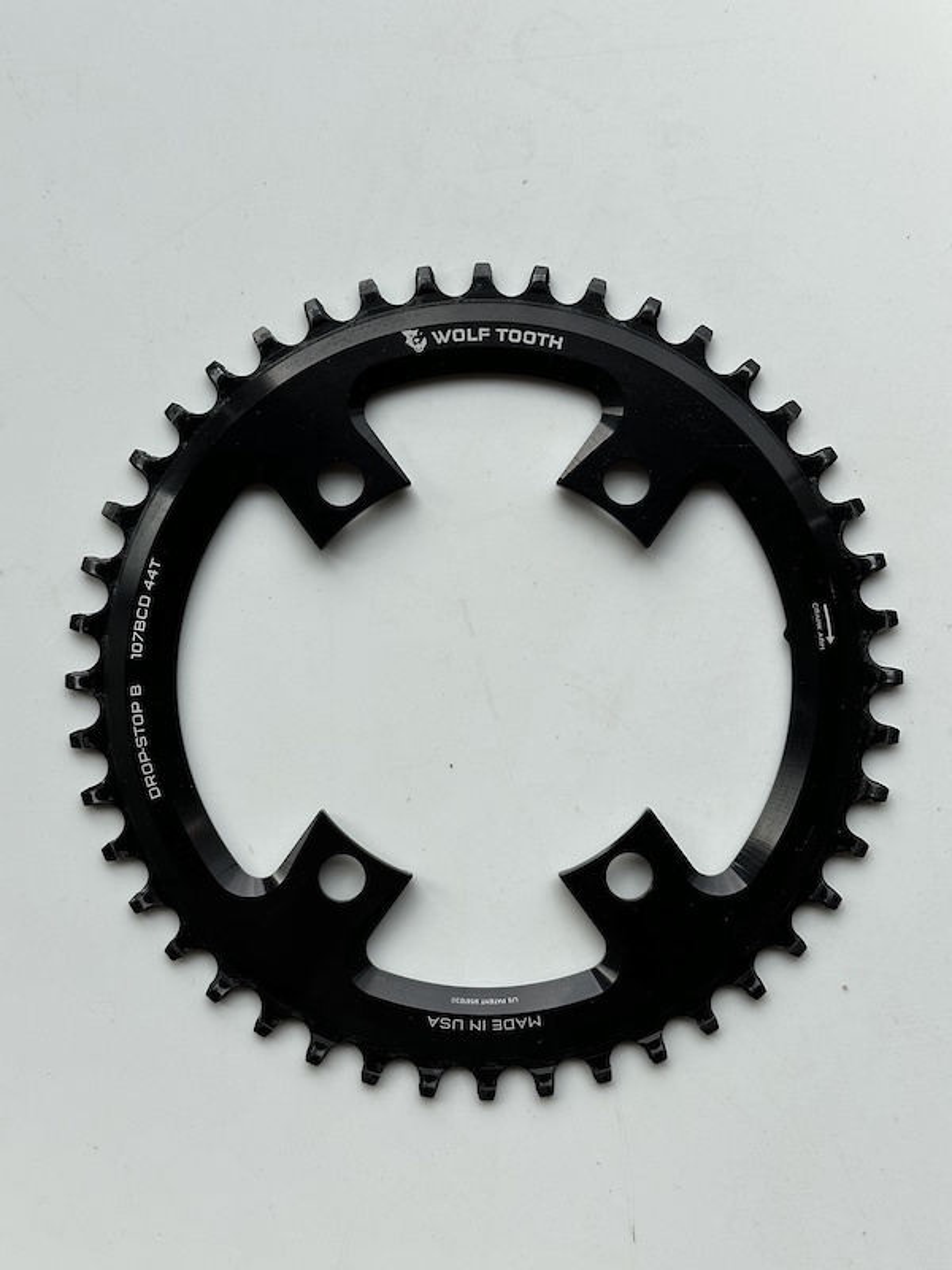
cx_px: 476
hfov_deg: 30.3
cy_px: 635
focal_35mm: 48
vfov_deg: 39.7
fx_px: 1760
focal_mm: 6.86
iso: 64
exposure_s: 1/1212
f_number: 1.78
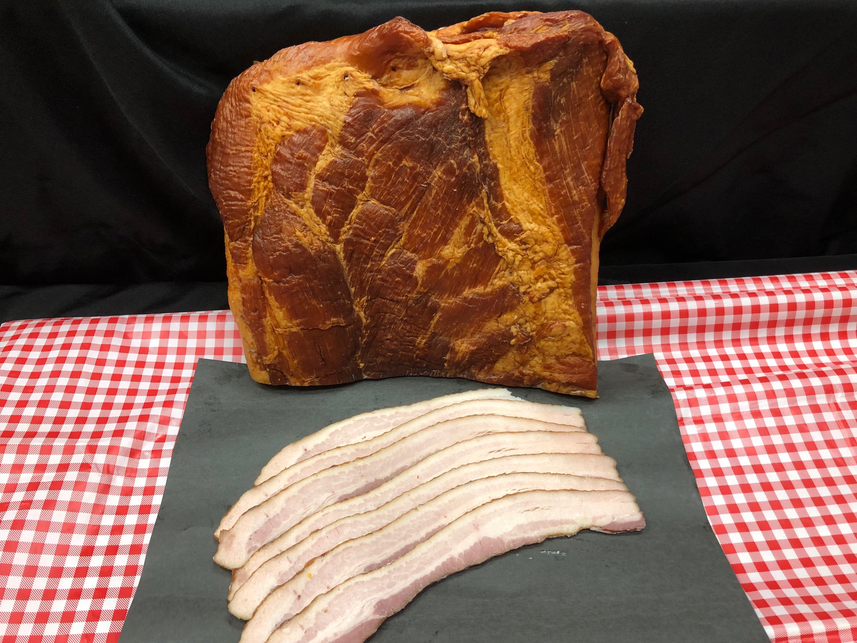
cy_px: 322
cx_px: 428
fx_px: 693
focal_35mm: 28
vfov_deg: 49.7
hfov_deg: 63.4
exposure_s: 1/20
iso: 40
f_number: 1.8
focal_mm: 3.99
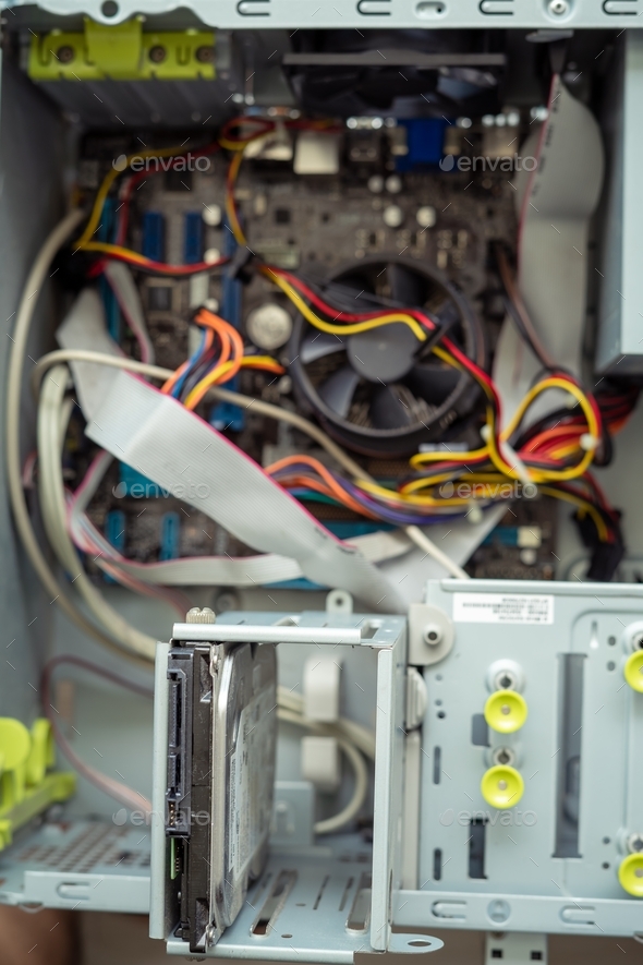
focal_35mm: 50
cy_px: 482
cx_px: 322
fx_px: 1339
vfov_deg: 39.6
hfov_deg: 27.0
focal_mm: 50
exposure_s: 1/80
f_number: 4.5
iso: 100
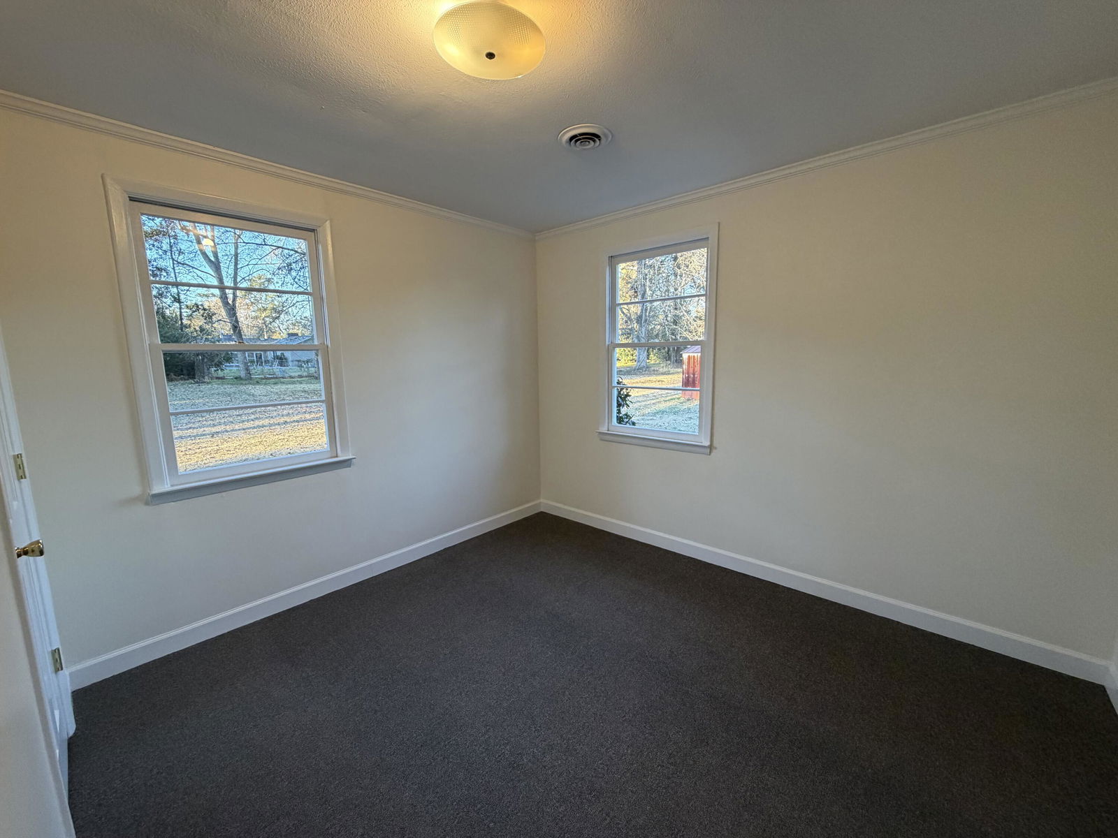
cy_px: 419
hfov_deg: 102.1
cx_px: 559
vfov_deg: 85.7
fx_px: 452
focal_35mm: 14
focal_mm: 2.22
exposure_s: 1/120
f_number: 2.2
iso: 250
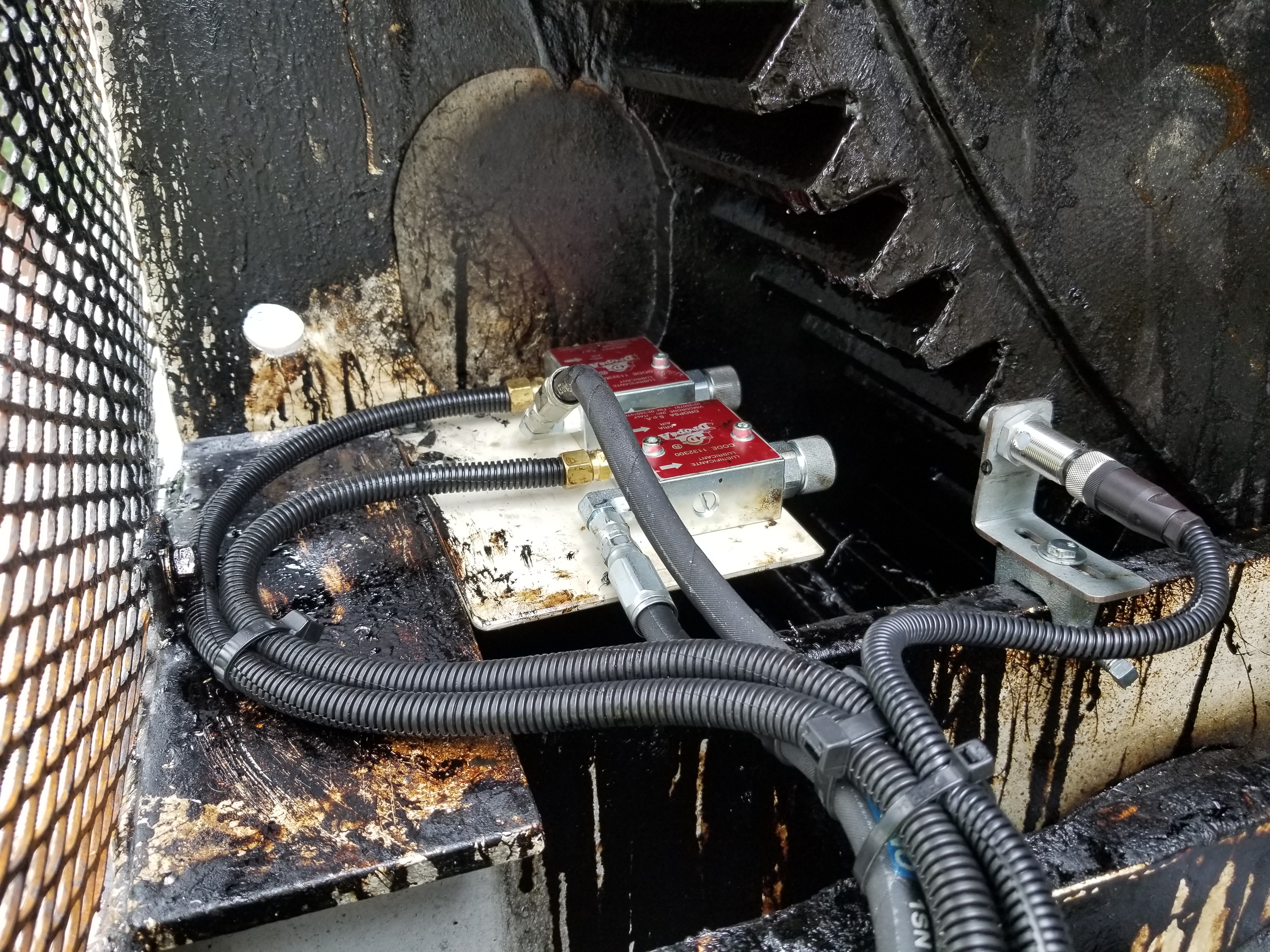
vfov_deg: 53.1
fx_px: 954
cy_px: 476
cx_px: 635
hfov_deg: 67.3
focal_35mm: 26
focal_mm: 4.3
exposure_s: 1/60
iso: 100
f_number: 1.7
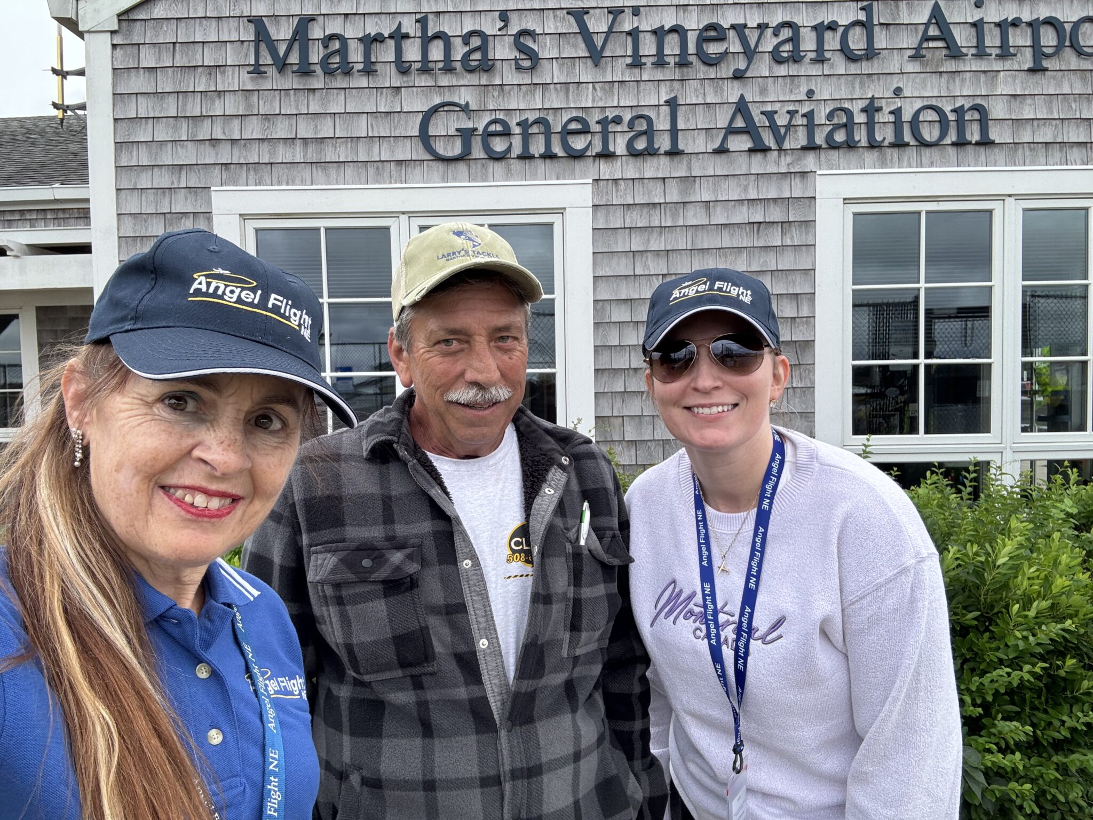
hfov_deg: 73.9
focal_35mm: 23
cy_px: 410
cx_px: 546
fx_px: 726
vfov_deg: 58.9
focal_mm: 2.69
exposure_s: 1/122
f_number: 1.9
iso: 20
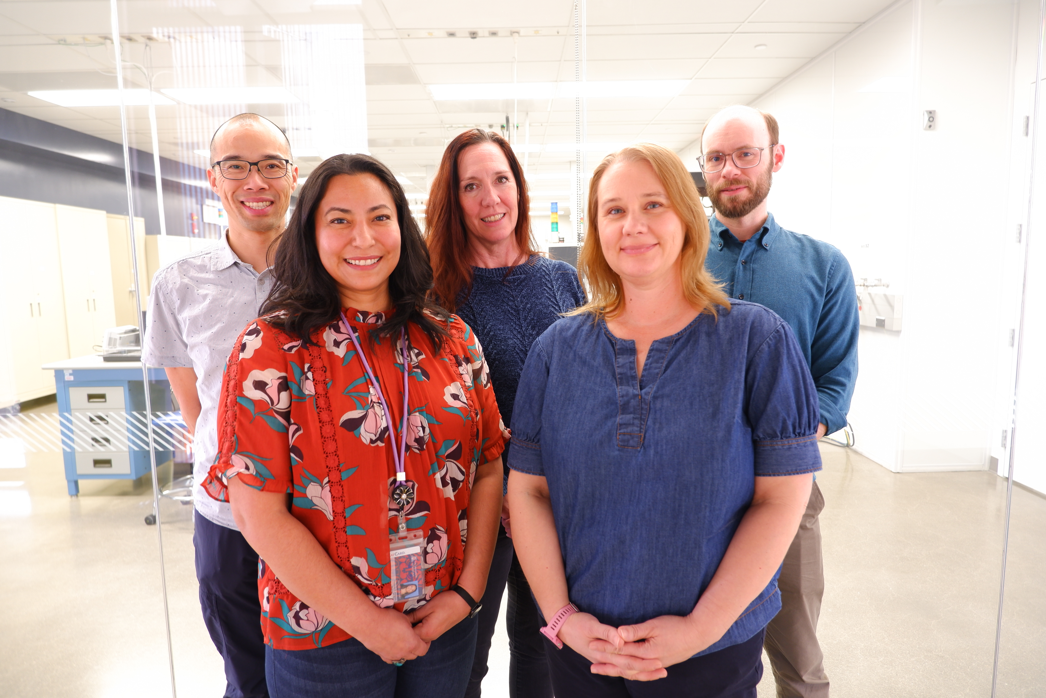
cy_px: 349
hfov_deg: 76.1
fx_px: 668
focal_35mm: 23
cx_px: 523
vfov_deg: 55.1
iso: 200
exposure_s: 1/15
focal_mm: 15
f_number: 3.5
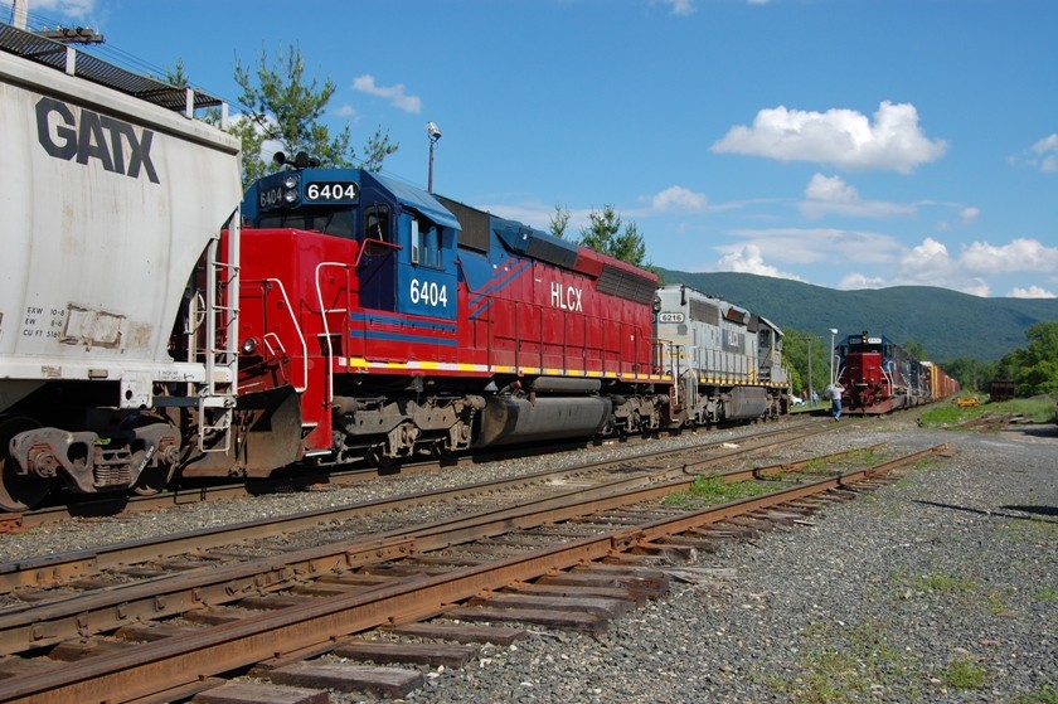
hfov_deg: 53.2
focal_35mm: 36
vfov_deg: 36.8
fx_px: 1057
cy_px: 352
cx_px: 529
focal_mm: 24
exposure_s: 1/400
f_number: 9
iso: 200
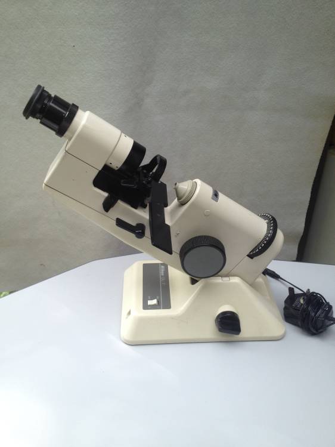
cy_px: 224
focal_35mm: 35
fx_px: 451
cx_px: 168
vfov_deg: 52.6
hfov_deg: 40.7
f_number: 2.4
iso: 50
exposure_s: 1/415
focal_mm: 4.28
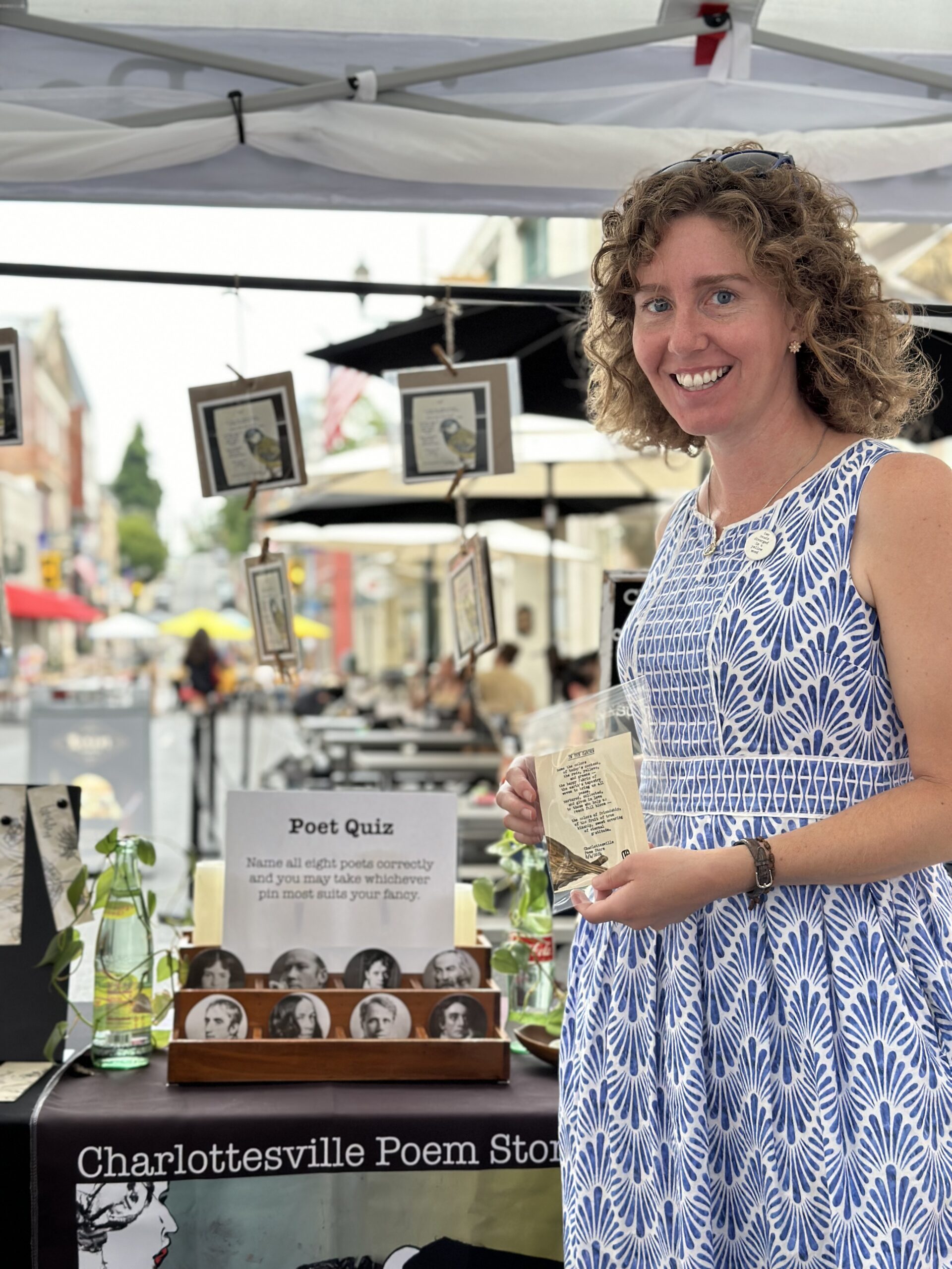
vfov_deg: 39.7
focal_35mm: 48
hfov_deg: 30.3
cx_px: 476
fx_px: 1760
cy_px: 634
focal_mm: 6.86
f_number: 1.78
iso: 80
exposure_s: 1/365
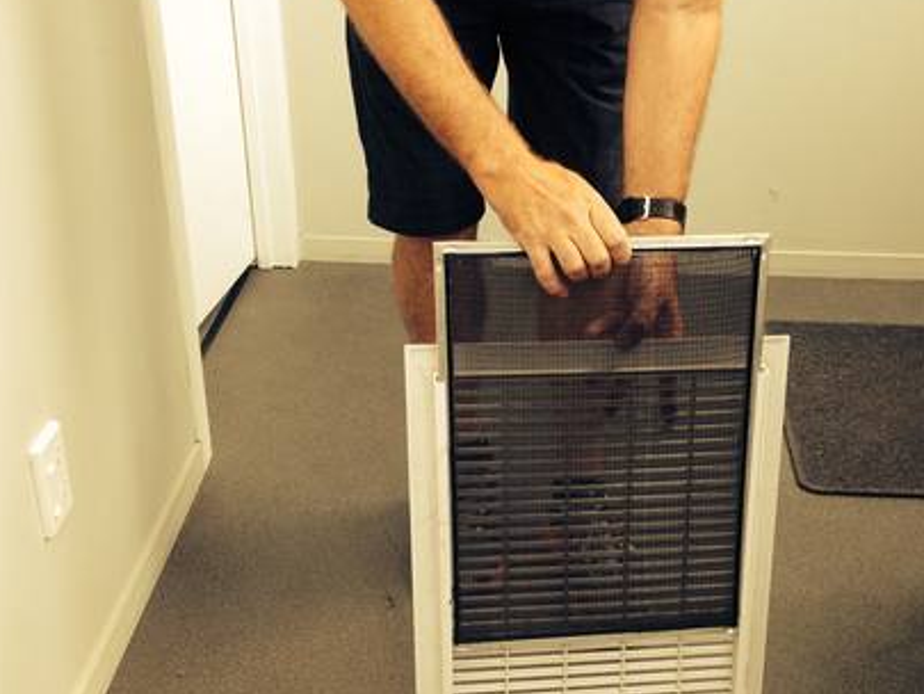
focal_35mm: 53
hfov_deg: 36.0
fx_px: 1415
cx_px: 579
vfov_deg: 27.4
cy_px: 452
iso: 50
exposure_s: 1/60
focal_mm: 4.12
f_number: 2.4
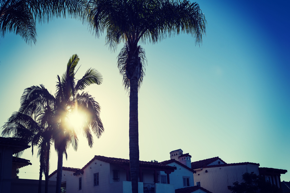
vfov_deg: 27.0
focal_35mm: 50
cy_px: 96
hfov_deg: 39.6
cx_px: 145
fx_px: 403
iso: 64
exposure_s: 1/1000
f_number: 5
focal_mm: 50
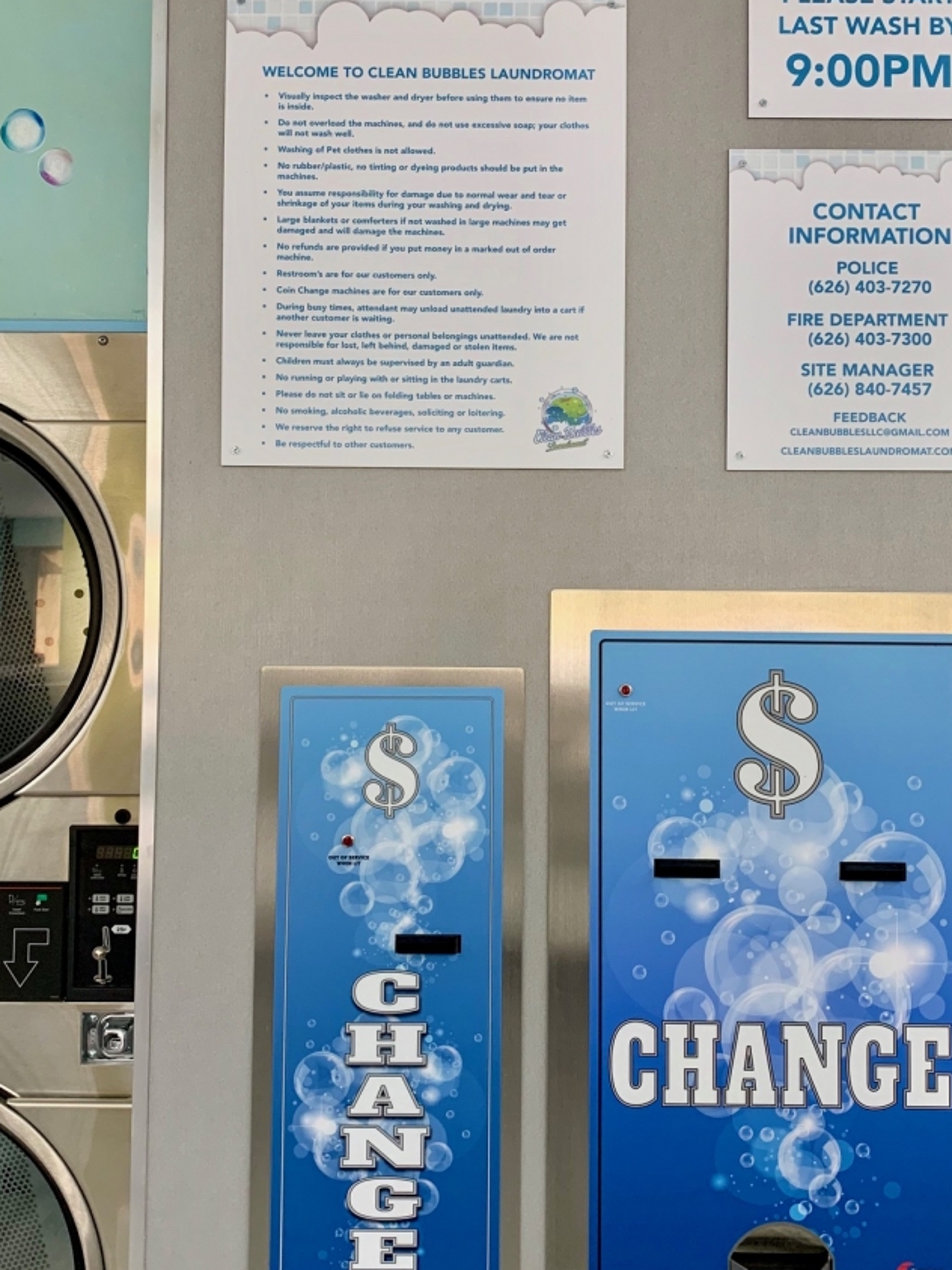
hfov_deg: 38.7
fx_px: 1357
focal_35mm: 37
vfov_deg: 50.1
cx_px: 493
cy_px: 592
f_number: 1.8
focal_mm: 4.25
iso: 100
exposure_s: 1/120
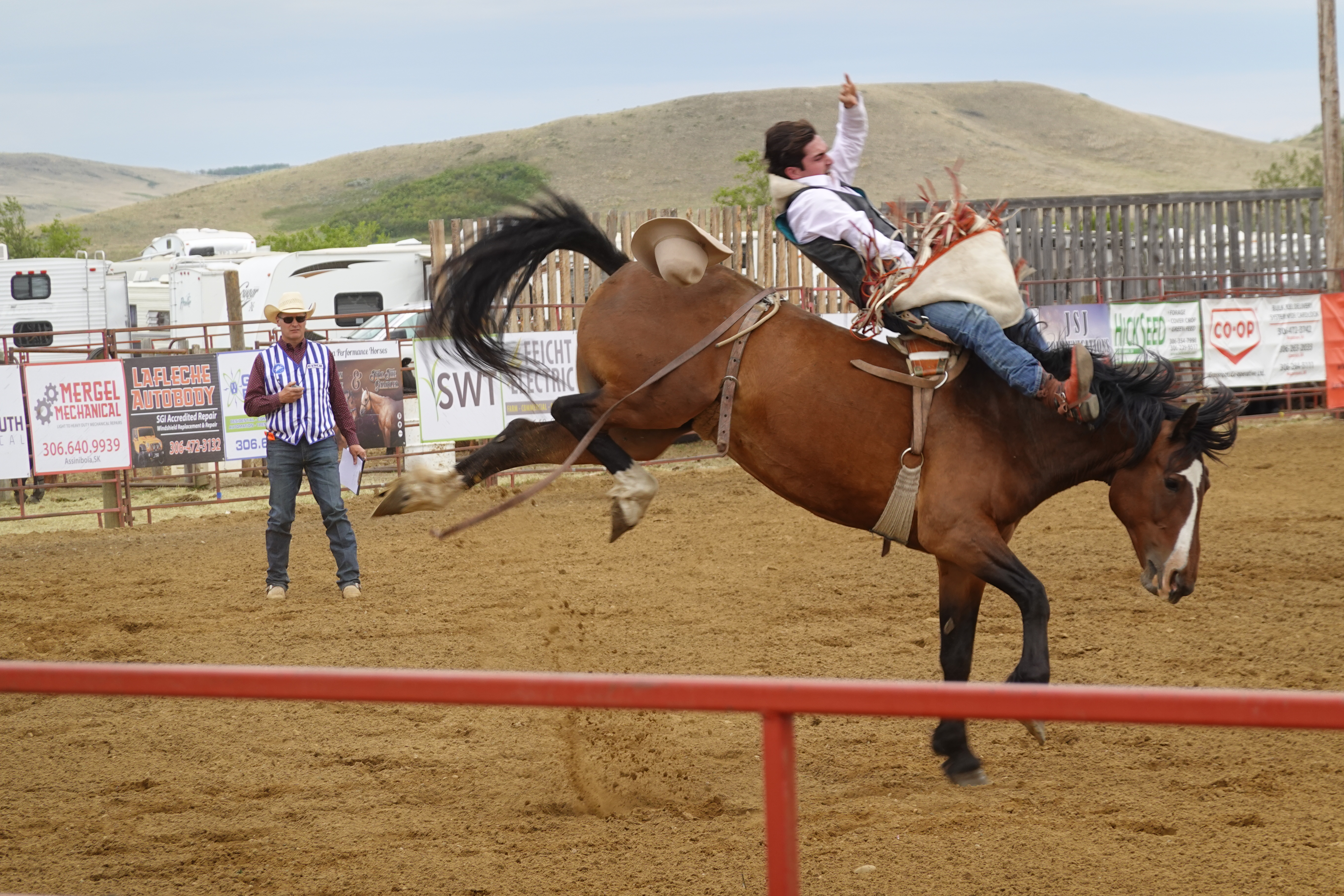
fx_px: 7055
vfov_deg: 7.3
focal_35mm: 189
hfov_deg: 10.9
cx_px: 672
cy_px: 448
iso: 100
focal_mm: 68.44
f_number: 5.6
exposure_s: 1/200
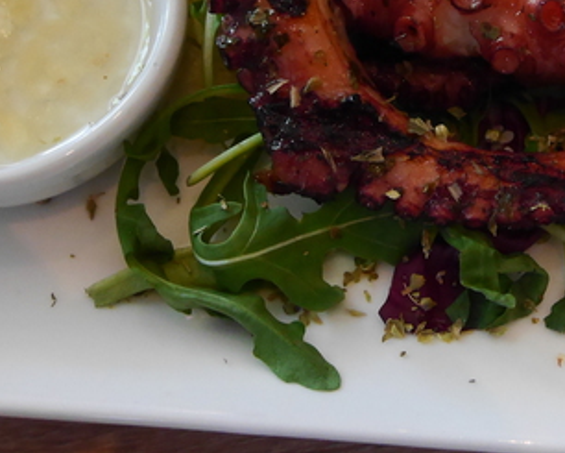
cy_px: 6
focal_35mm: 69
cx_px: 414
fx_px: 1154
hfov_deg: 27.2
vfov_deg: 21.4
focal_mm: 12
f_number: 4.7
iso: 1250
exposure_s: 1/60
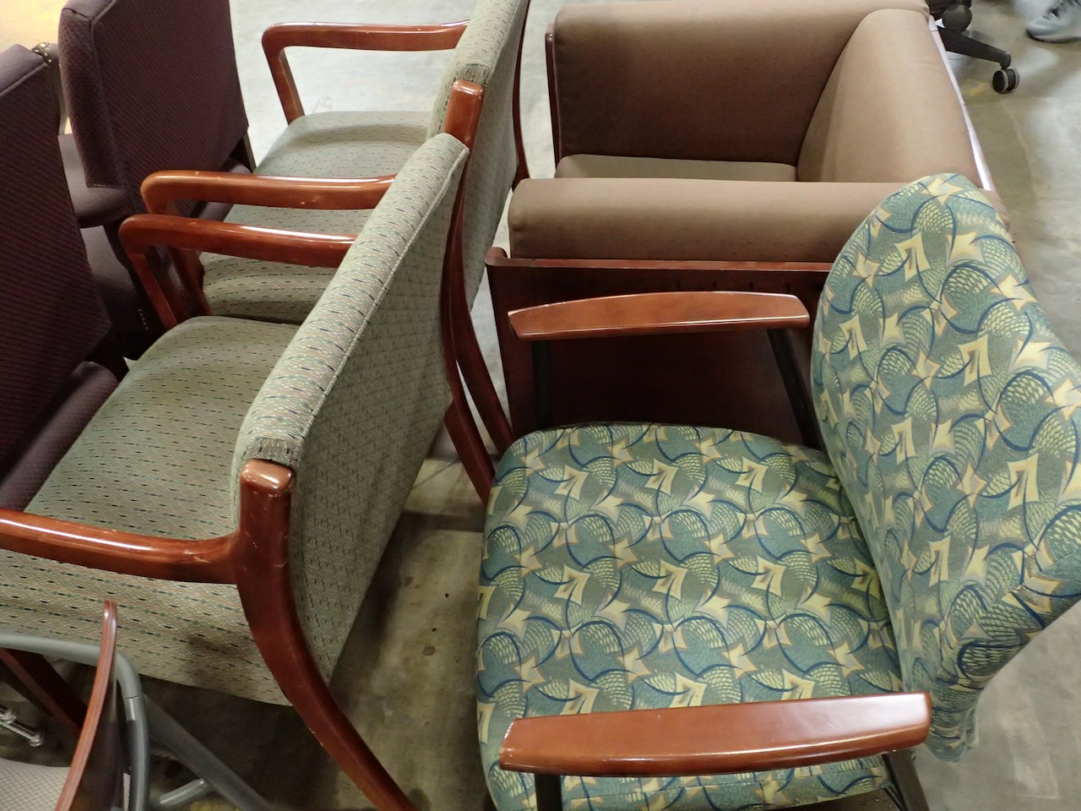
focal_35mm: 30
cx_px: 540
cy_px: 406
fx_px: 937
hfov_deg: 60.0
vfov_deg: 46.8
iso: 800
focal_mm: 5.5
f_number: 3.2
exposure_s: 1/20
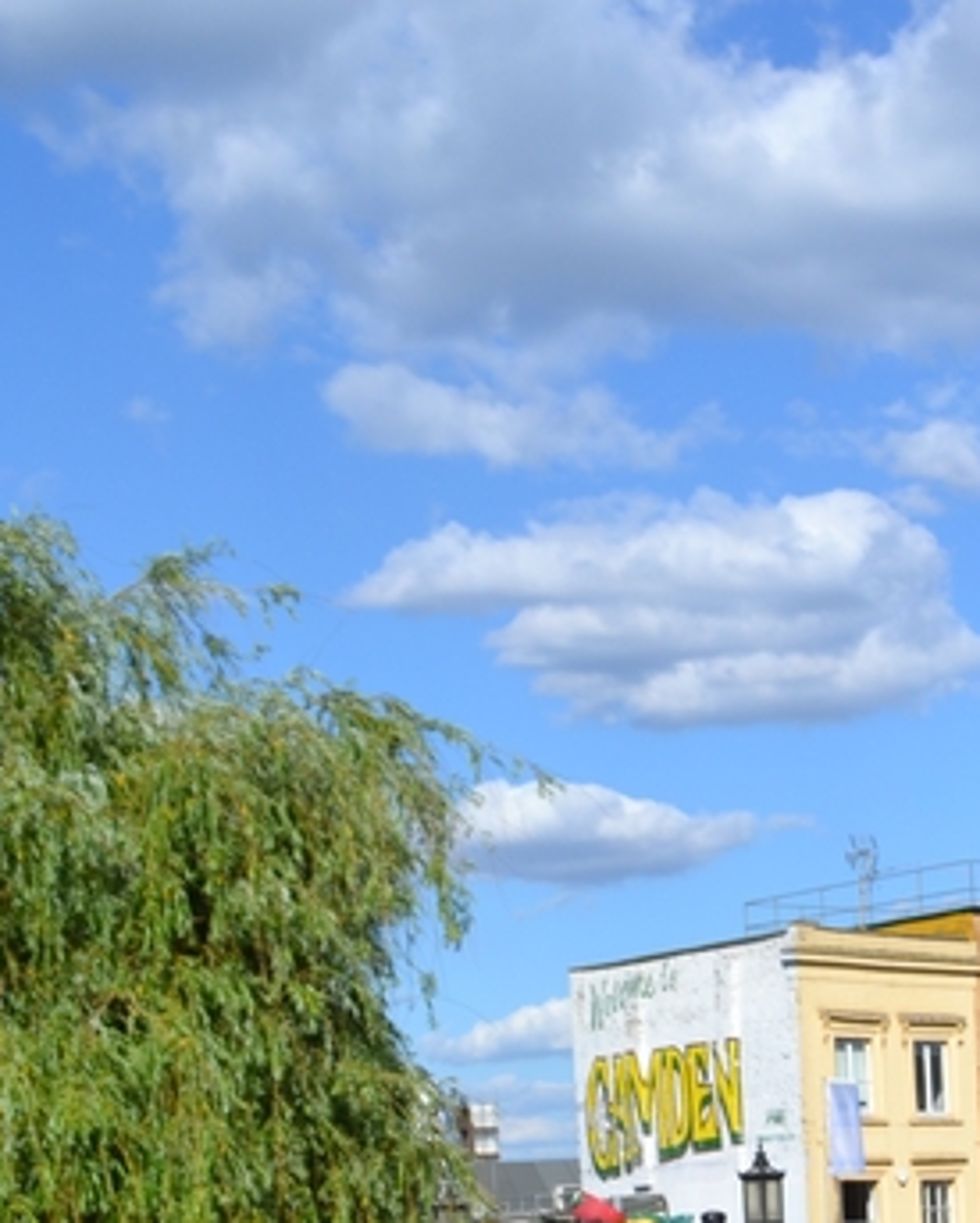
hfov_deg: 16.6
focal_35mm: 85
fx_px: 3078
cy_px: 1341
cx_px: 1436
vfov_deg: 21.3
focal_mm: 18
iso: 100
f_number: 8
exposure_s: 1/250
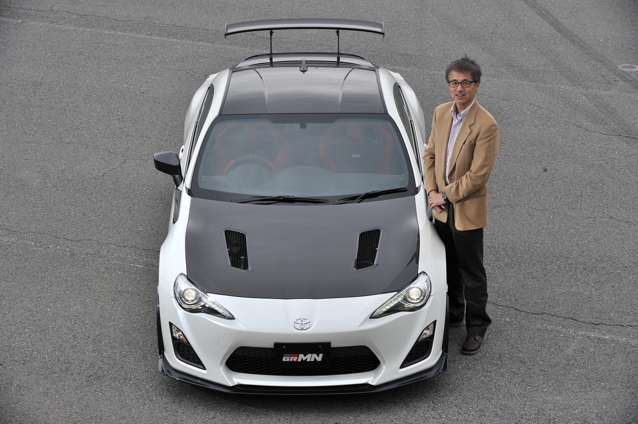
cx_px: 319
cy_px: 212
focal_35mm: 102
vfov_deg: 13.4
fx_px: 1806
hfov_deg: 20.0
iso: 200
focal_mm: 102
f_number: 11
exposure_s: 1/200
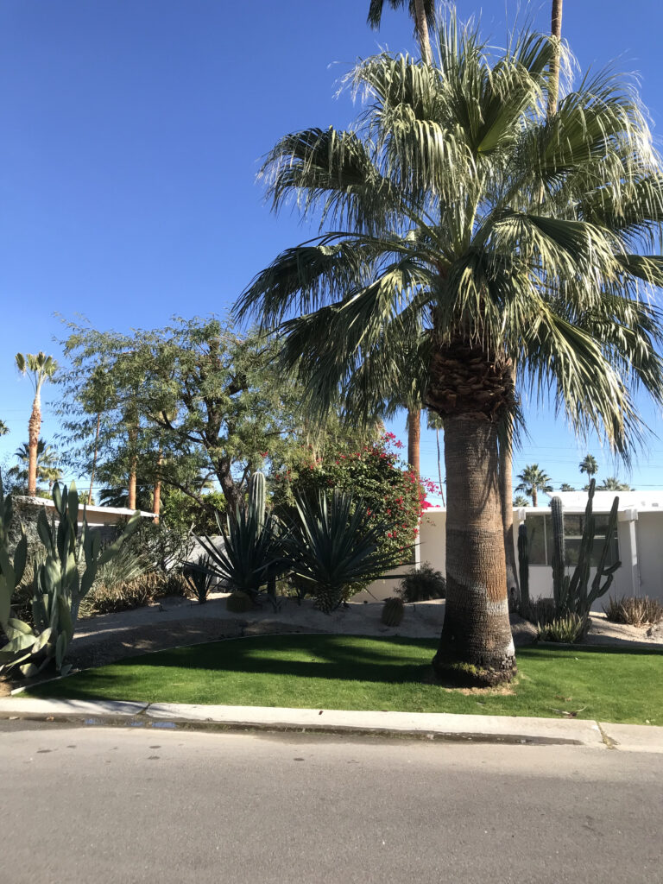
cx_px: 332
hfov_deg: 49.7
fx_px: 715
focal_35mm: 28
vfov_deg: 63.4
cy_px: 442
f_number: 1.8
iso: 20
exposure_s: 1/1114
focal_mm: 3.99
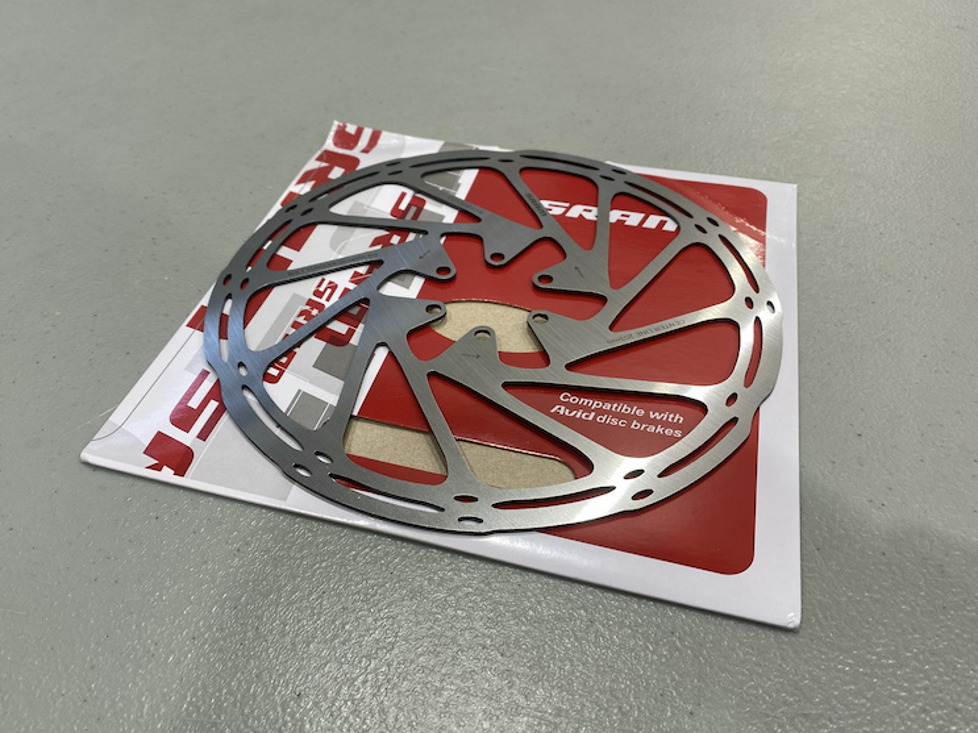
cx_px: 458
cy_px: 366
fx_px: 791
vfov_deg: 49.7
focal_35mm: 28
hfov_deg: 63.4
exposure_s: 1/120
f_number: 1.8
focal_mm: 4.25
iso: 80
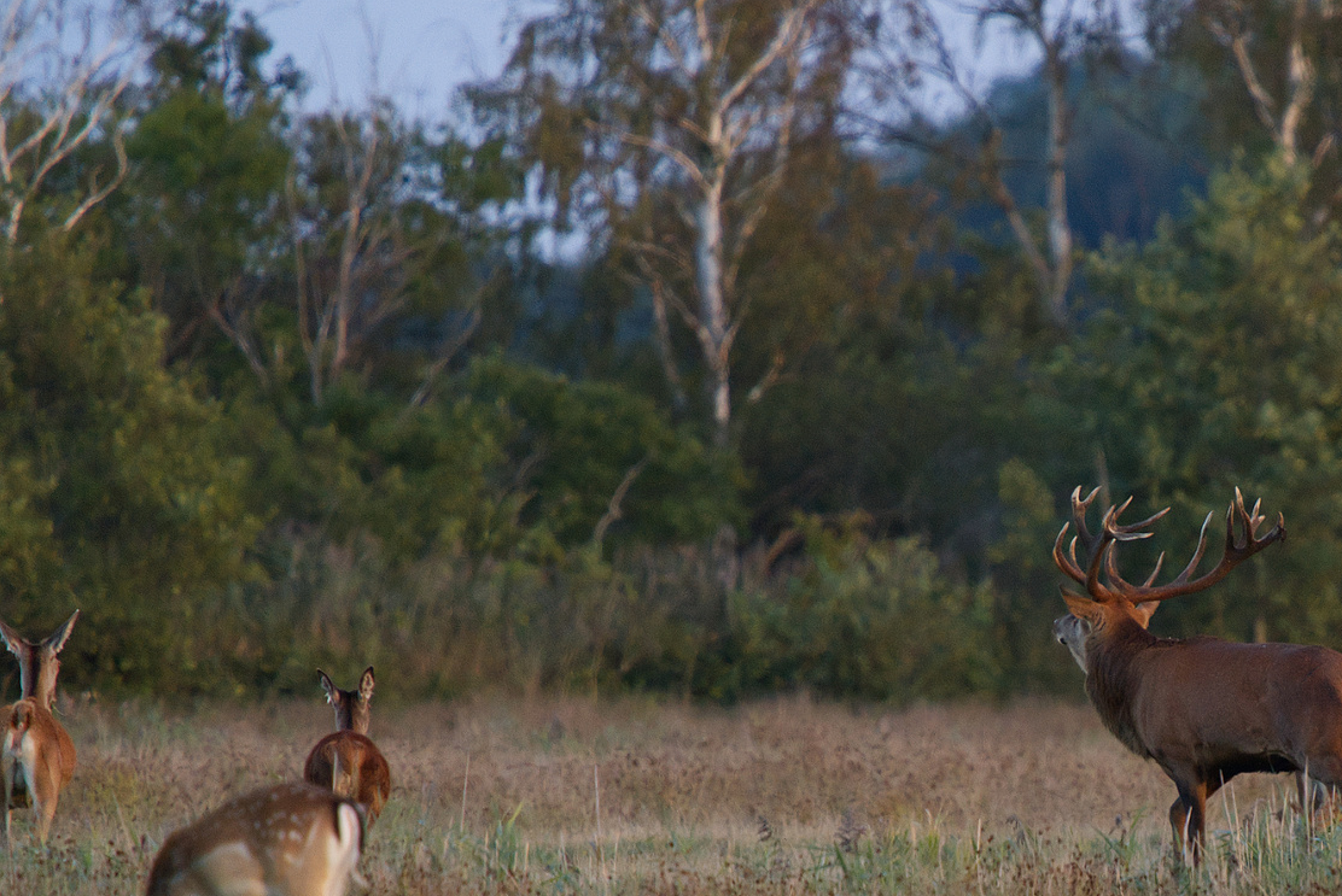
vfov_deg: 1.1
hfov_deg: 1.7
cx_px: 926
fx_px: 45544
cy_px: 611
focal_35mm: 1221
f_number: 9
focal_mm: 840
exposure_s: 1/250
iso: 2500
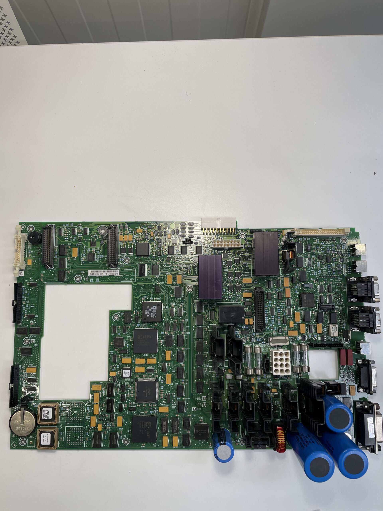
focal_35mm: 26
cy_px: 256
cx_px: 192
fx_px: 384
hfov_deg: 53.1
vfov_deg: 67.3
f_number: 1.6
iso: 32
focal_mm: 4.2
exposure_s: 1/139
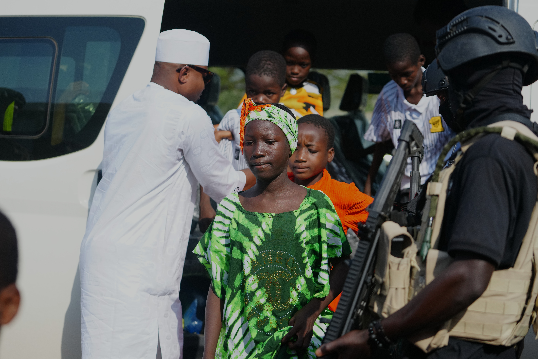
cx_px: 269
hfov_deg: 28.8
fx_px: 1046
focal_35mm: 70
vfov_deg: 19.5
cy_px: 180
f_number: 3.5
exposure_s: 1/5000
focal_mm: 70
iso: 640
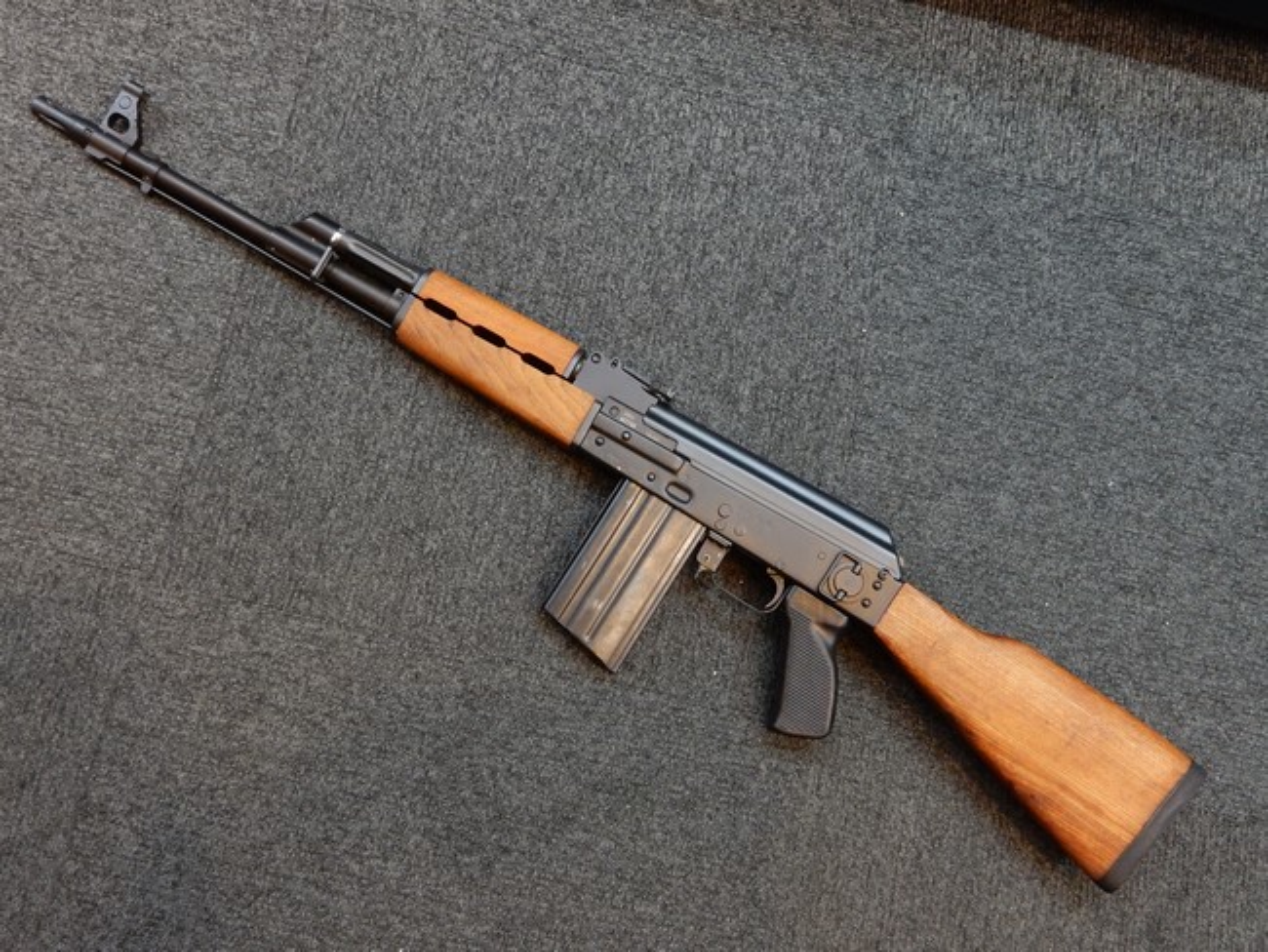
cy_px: 476
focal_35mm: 36
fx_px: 1319
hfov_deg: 51.3
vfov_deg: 39.7
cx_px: 634
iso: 400
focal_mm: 6.4
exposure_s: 1/8
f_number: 4
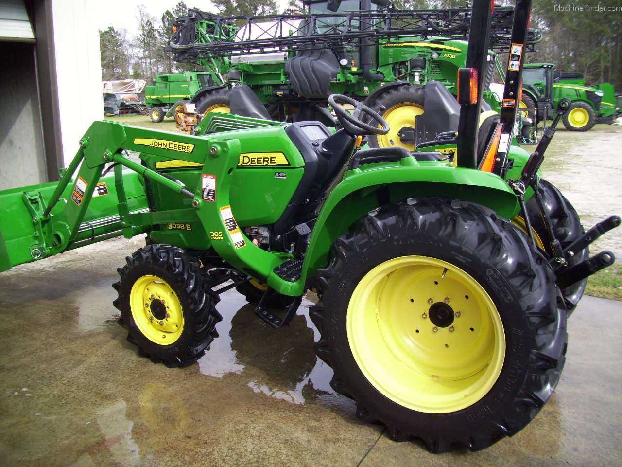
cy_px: 234
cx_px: 311
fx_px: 575
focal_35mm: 32
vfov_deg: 44.2
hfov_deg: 56.8
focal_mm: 5.7
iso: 80
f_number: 2.9
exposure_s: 1/250
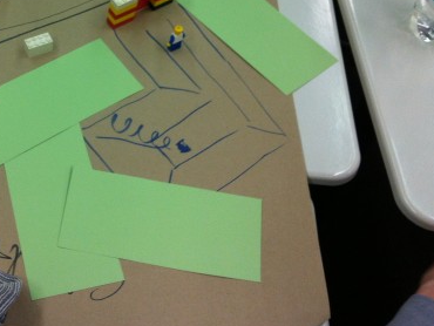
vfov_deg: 21.8
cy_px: 38
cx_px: 55
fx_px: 828
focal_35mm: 66
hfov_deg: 28.4
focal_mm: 3.85
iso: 100
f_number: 2.8
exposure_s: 1/33
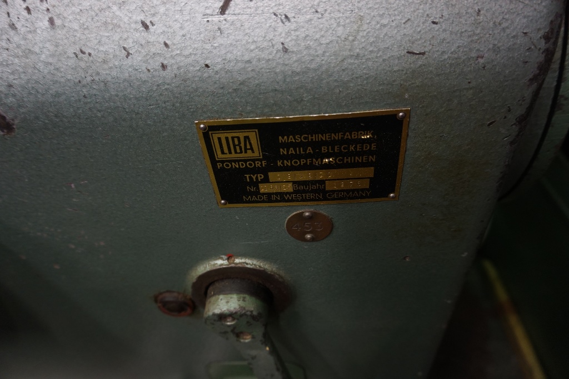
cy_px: 190
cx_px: 284
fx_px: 379
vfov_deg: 53.1
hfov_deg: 73.7
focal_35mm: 24
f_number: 4
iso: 640
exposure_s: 1/60
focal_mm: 16
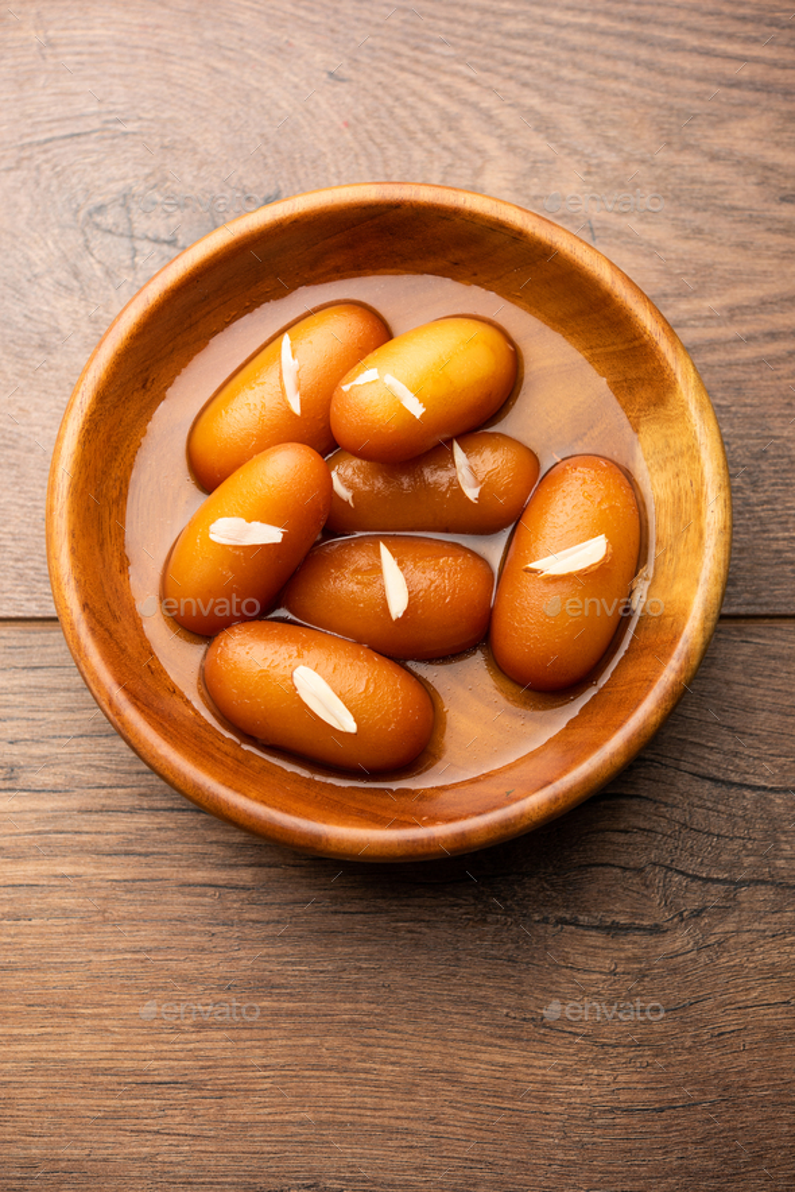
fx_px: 1986
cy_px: 596
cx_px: 398
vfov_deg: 33.4
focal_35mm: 60
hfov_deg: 22.6
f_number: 5.6
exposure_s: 1/125
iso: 125
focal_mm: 60
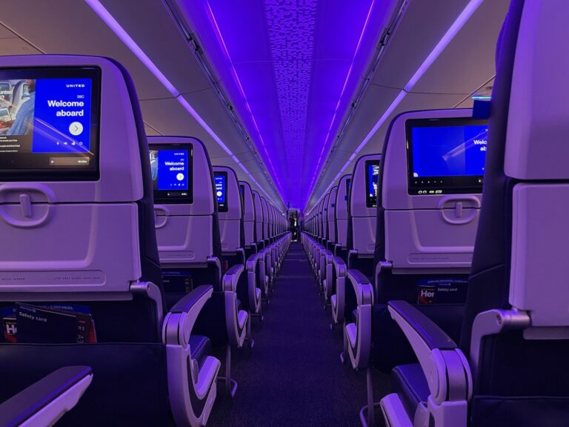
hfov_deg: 67.3
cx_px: 284
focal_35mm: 26
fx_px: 427
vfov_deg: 53.1
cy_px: 214
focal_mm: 5.1
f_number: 1.6
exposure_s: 1/52
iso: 400
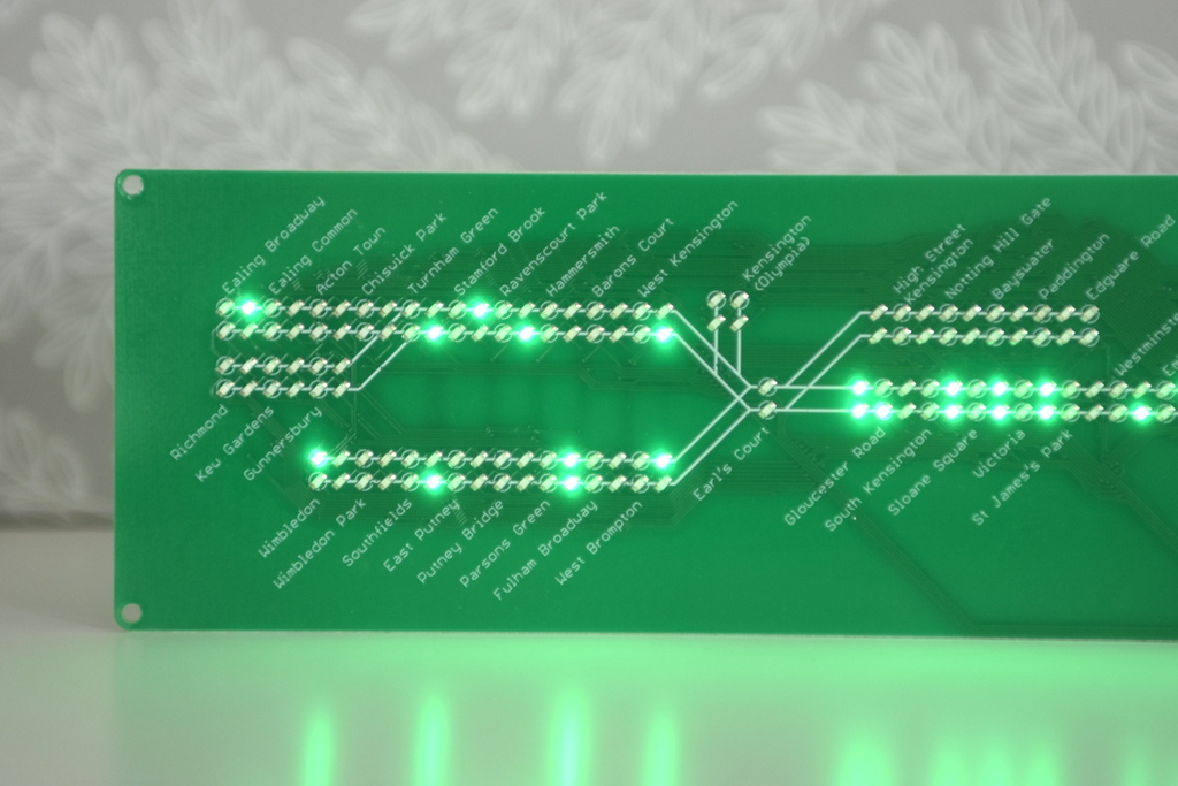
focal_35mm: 105
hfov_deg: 19.5
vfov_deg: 13.0
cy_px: 393
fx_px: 3436
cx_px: 589
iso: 1250
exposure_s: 1/125
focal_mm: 70
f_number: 2.8
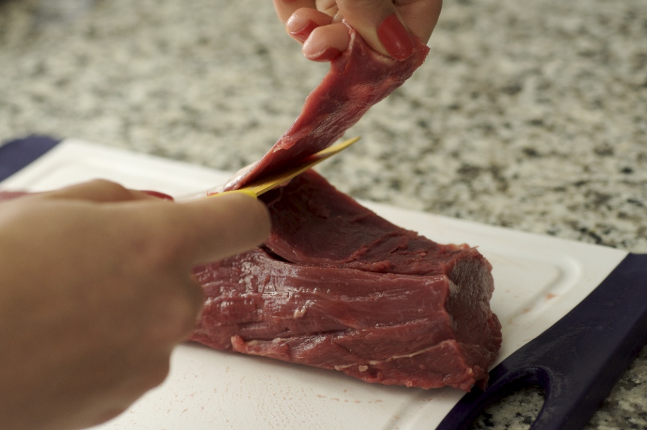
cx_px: 324
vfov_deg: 15.1
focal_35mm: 90
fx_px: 1615
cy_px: 215
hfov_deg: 22.6
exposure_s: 1/100
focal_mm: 60
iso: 400
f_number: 4.5
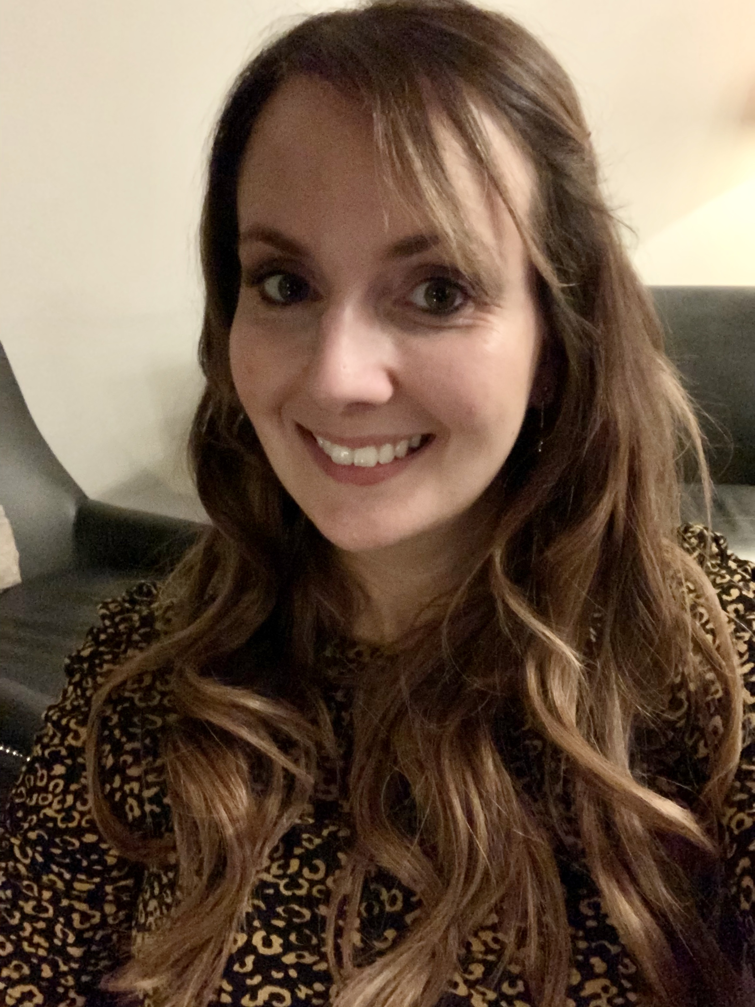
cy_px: 504
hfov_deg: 44.2
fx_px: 931
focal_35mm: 32
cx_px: 378
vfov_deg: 56.8
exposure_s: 1/17
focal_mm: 2.87
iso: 1600
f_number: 2.2
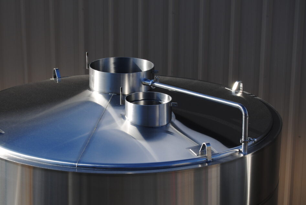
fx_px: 890
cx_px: 132
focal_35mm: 105
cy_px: 117
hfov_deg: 19.5
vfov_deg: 13.1
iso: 100
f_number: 8
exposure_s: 1/250
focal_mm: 55
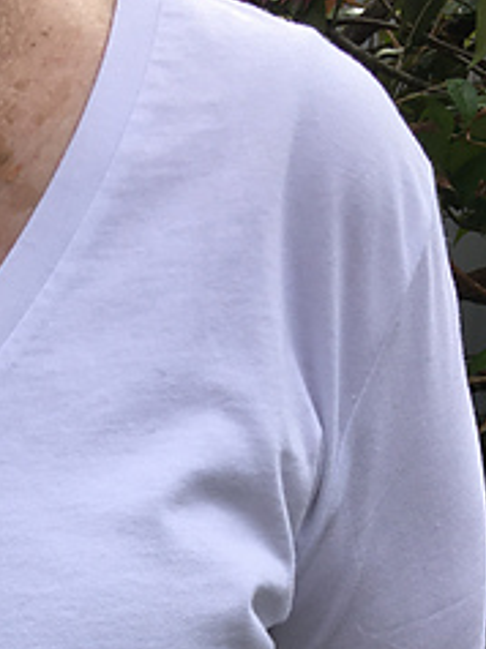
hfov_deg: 17.6
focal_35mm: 78
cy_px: 832
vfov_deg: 22.5
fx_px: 1463
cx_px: -161
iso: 25
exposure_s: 1/1099
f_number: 2.2
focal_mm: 4.15
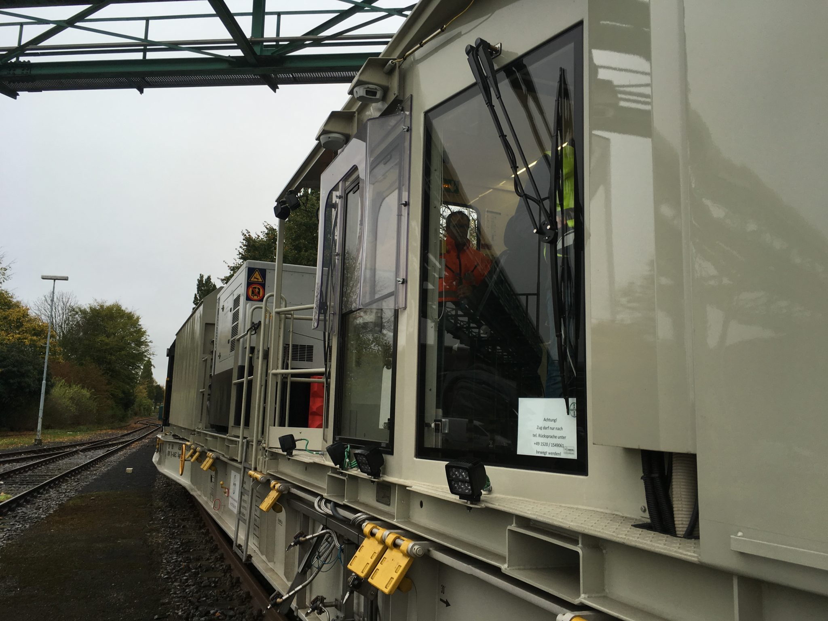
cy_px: 310
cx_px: 414
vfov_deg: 48.2
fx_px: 694
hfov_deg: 61.7
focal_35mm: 29
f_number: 2.2
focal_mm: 4.15
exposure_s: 1/269
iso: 25
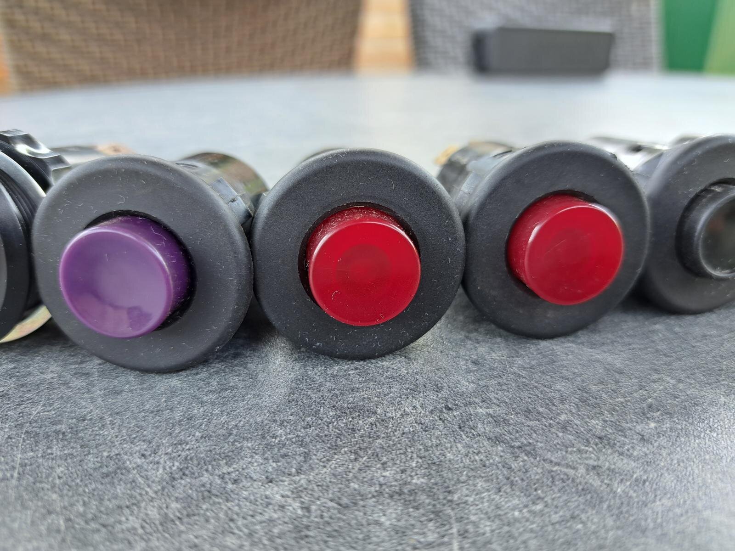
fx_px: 510
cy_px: 276
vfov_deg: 56.8
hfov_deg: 71.6
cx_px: 368
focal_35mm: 24
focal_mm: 5.23
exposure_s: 1/50
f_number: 1.8
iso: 50
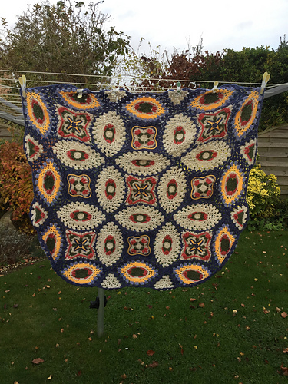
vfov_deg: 58.4
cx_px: 144
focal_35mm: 31
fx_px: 344
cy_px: 192
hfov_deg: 45.4
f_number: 2.4
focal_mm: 3.3
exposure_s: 1/204
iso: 25
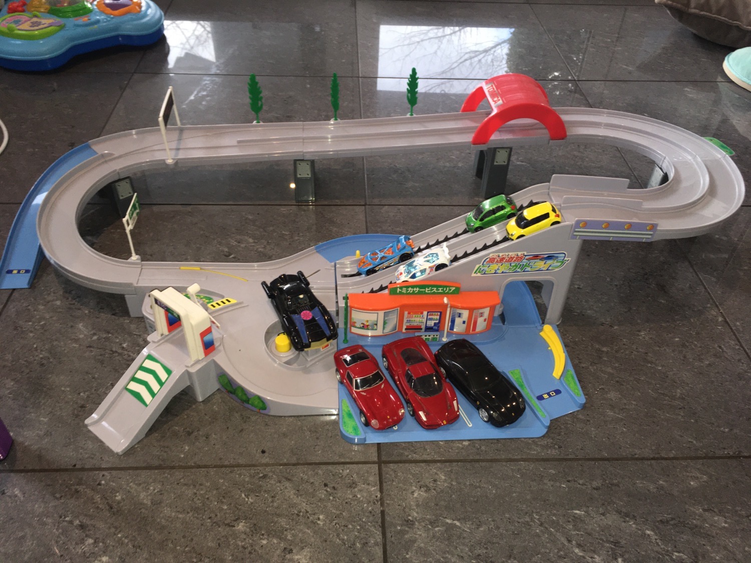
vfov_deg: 48.2
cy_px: 282
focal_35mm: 29
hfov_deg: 61.7
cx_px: 376
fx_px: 629
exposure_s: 1/33
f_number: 2.2
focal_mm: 4.15
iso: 50
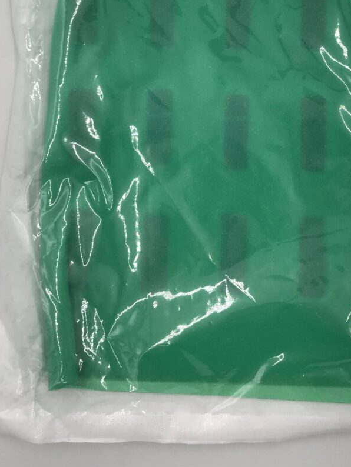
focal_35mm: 47
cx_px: 243
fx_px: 635
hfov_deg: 30.6
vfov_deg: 39.2
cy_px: 108
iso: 20
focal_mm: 3.99
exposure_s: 1/133
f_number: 1.8
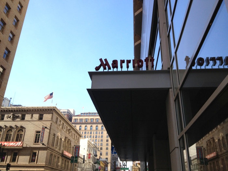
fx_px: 231
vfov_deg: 40.7
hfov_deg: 52.6
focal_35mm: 35
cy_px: 86
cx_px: 114
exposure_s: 1/649
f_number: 2.4
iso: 50
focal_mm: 4.28
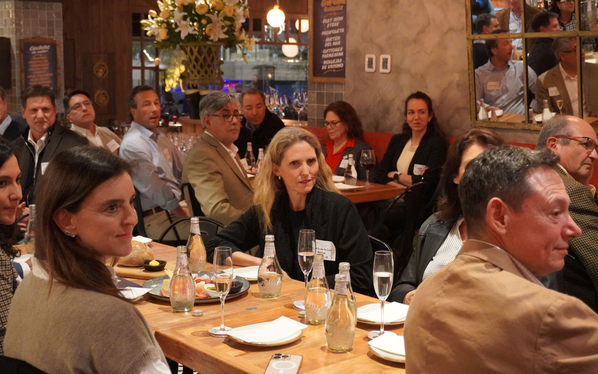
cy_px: 186
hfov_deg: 37.2
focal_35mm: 55
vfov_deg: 23.8
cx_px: 303
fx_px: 889
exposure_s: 1/40
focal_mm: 35
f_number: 5.6
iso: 6400
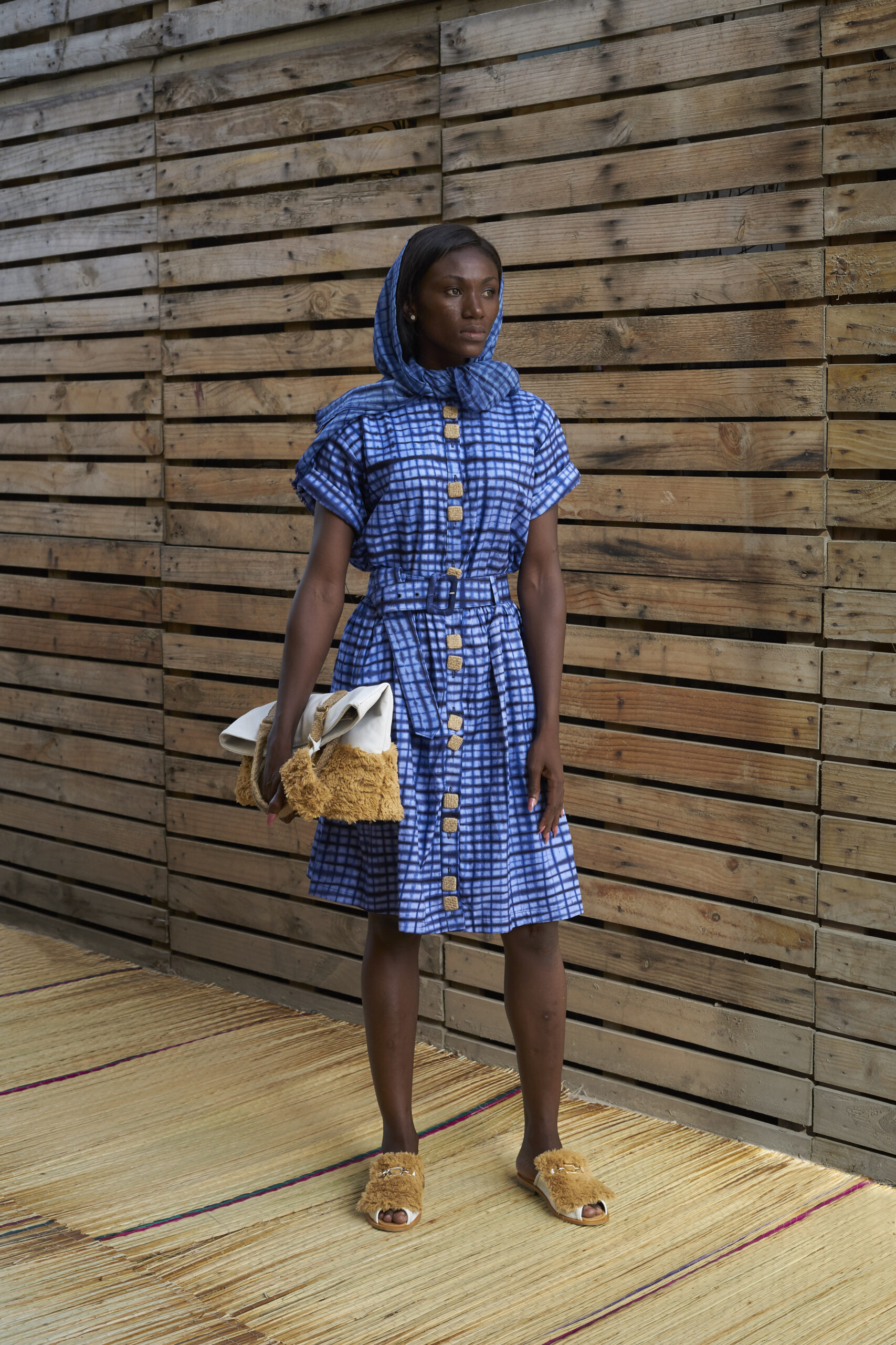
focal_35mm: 50
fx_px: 1866
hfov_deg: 27.0
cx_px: 448
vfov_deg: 39.6
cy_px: 672
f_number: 7.1
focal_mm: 50
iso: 640
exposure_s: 1/400
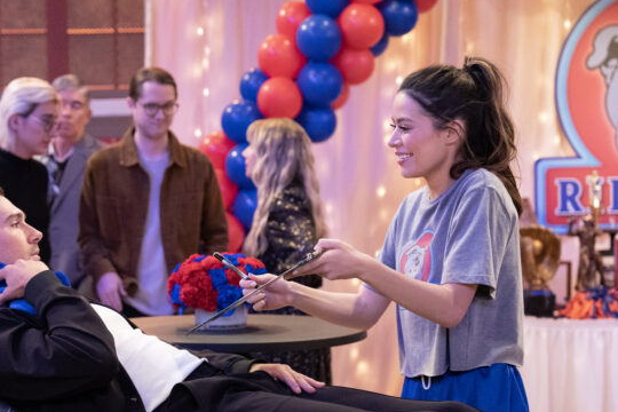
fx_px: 1717
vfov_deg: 13.6
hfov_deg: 20.3
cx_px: 167
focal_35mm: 100
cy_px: 303
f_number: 2.8
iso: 8000
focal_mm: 60
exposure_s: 1/200
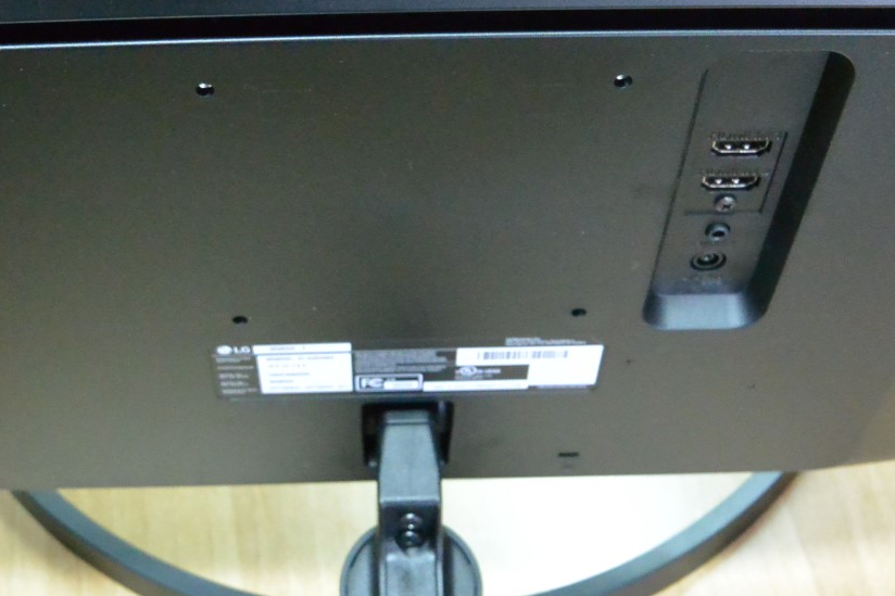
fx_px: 1417
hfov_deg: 35.0
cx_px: 401
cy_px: 315
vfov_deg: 23.8
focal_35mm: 57
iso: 2000
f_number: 3.5
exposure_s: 1/60
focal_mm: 11
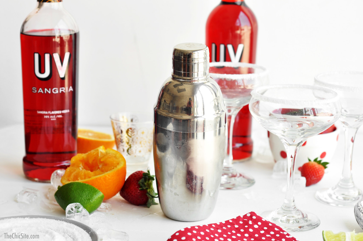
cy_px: 120
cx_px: 182
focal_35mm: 75
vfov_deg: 18.1
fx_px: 755
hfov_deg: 27.0
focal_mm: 50
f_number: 4
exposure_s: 1/60
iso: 200
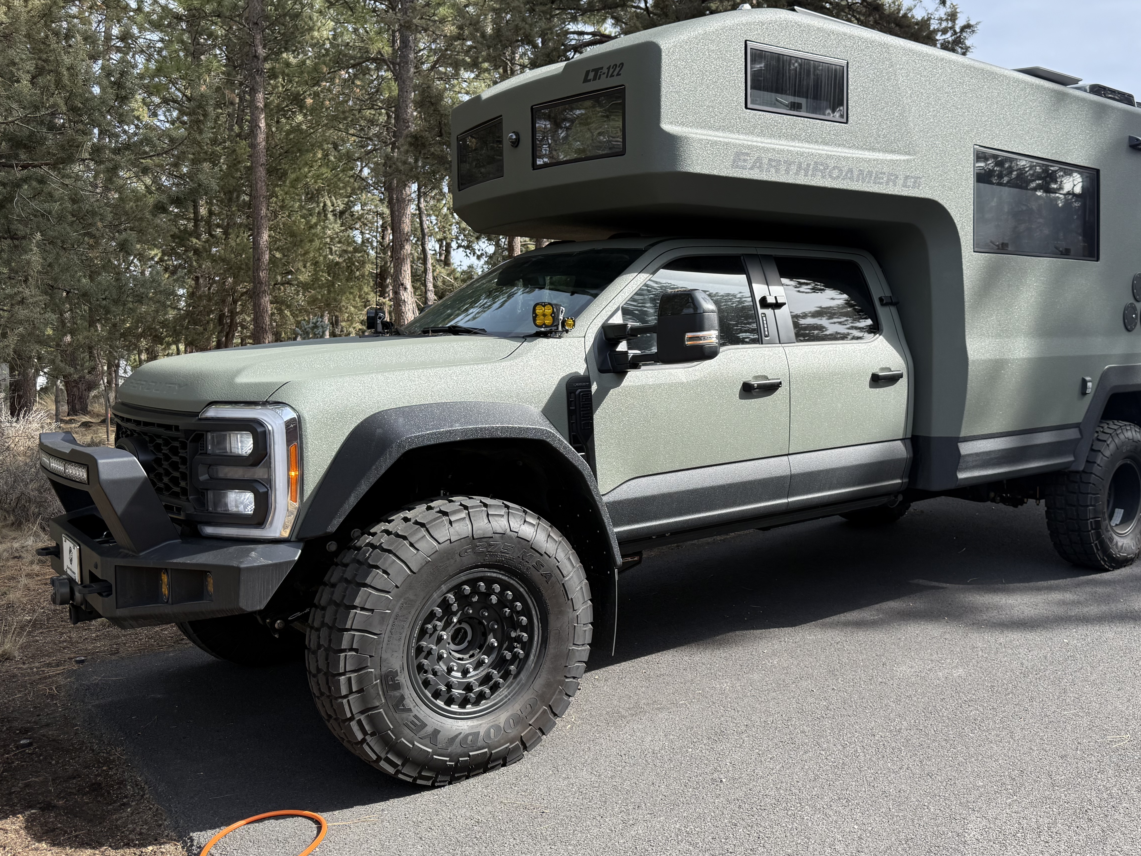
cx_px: 703
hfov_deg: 59.3
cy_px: 395
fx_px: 989
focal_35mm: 30
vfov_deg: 46.8
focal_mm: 6.76
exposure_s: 1/1410
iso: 80
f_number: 1.78
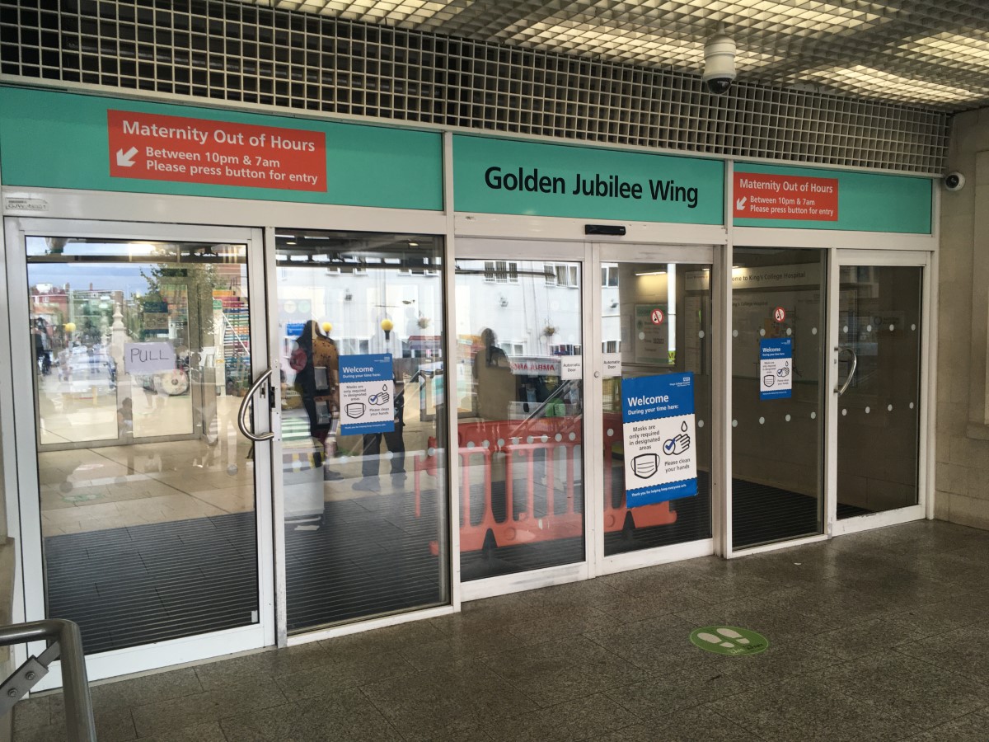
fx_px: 829
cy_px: 371
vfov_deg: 48.2
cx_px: 494
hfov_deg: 61.7
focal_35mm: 29
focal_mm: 4.15
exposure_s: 1/100
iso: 40
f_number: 2.2
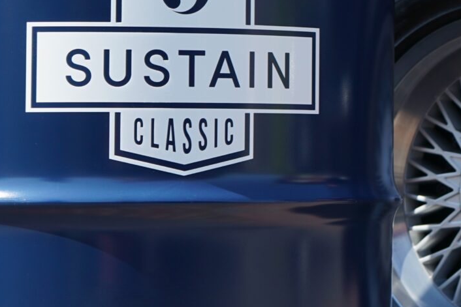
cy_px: 32
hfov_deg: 11.5
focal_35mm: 174
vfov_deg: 7.9
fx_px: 2228
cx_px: 582
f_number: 4.5
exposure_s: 1/320
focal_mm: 48
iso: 100
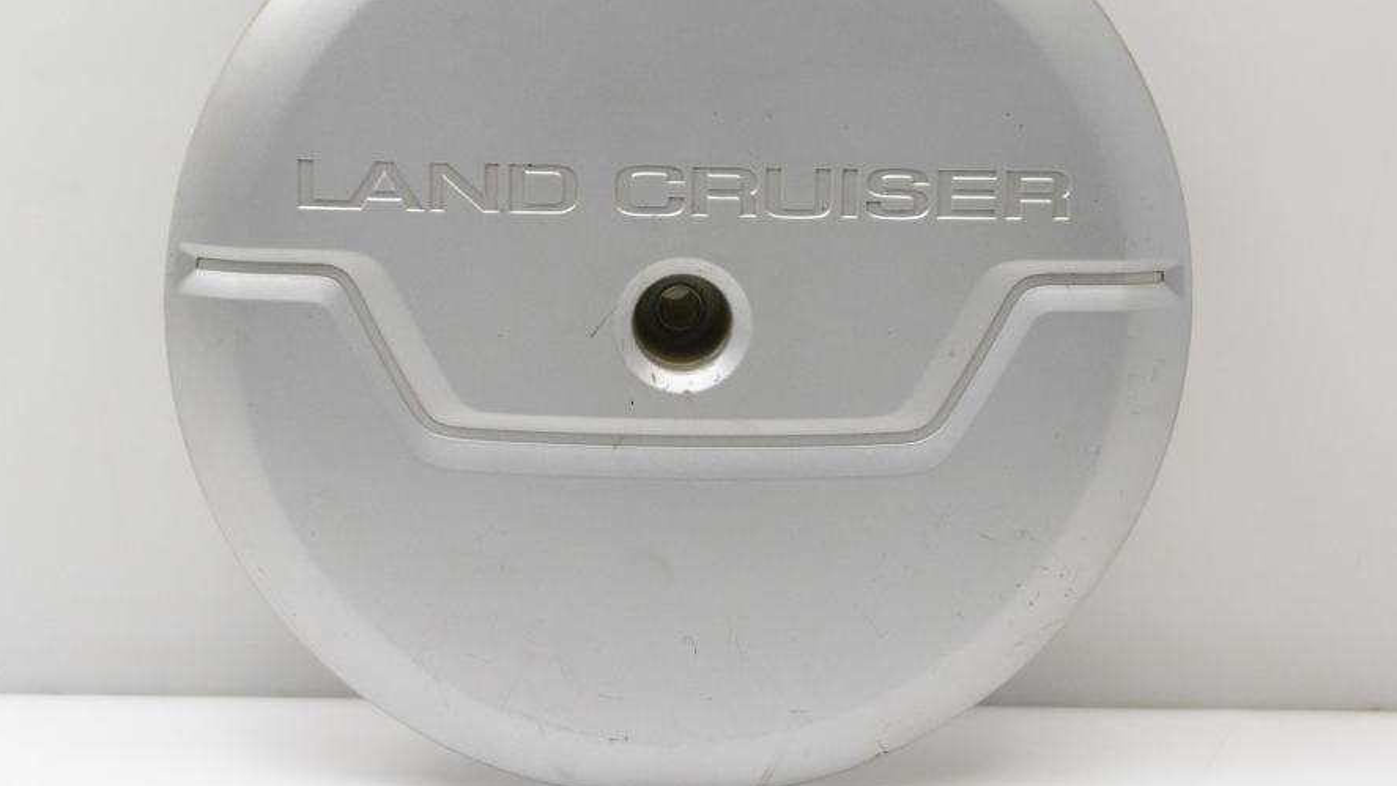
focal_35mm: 87
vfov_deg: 13.9
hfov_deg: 24.5
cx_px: 674
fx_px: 3223
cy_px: 321
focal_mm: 48
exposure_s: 1/400
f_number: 10
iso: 6400
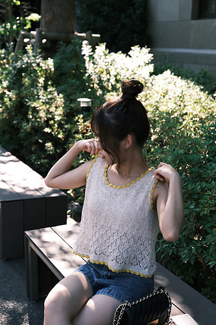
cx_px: 108
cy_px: 162
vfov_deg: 36.9
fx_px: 486
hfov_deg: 25.0
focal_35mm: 54
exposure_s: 1/320
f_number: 3.6
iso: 250
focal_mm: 35.8
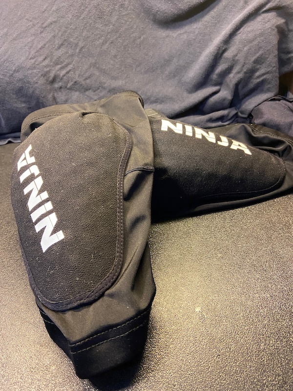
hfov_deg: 53.1
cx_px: 146
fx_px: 293
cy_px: 196
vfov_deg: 67.3
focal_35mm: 26
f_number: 1.8
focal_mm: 4.25
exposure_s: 1/30
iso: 500
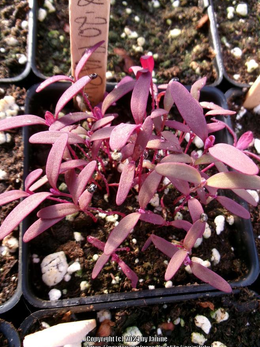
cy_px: 169
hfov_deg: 44.1
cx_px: 142
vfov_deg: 56.8
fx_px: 321
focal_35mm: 32
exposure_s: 1/34
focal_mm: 5.1
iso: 106
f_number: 3.9
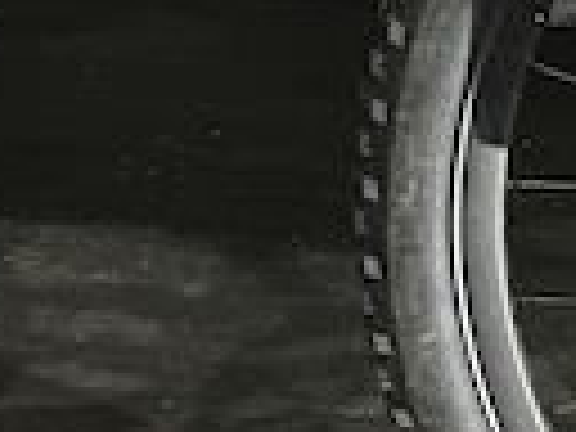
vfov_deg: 9.2
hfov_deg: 12.2
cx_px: 148
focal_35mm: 162
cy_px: 189
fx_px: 2696
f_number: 1.6
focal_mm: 4.2
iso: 500
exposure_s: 1/30
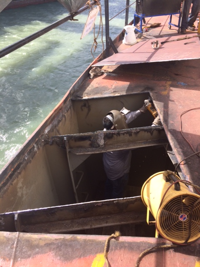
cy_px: 134
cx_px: 100
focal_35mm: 29
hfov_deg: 48.2
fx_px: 223
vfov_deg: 61.7
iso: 32
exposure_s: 1/805
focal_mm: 4.15
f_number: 2.2
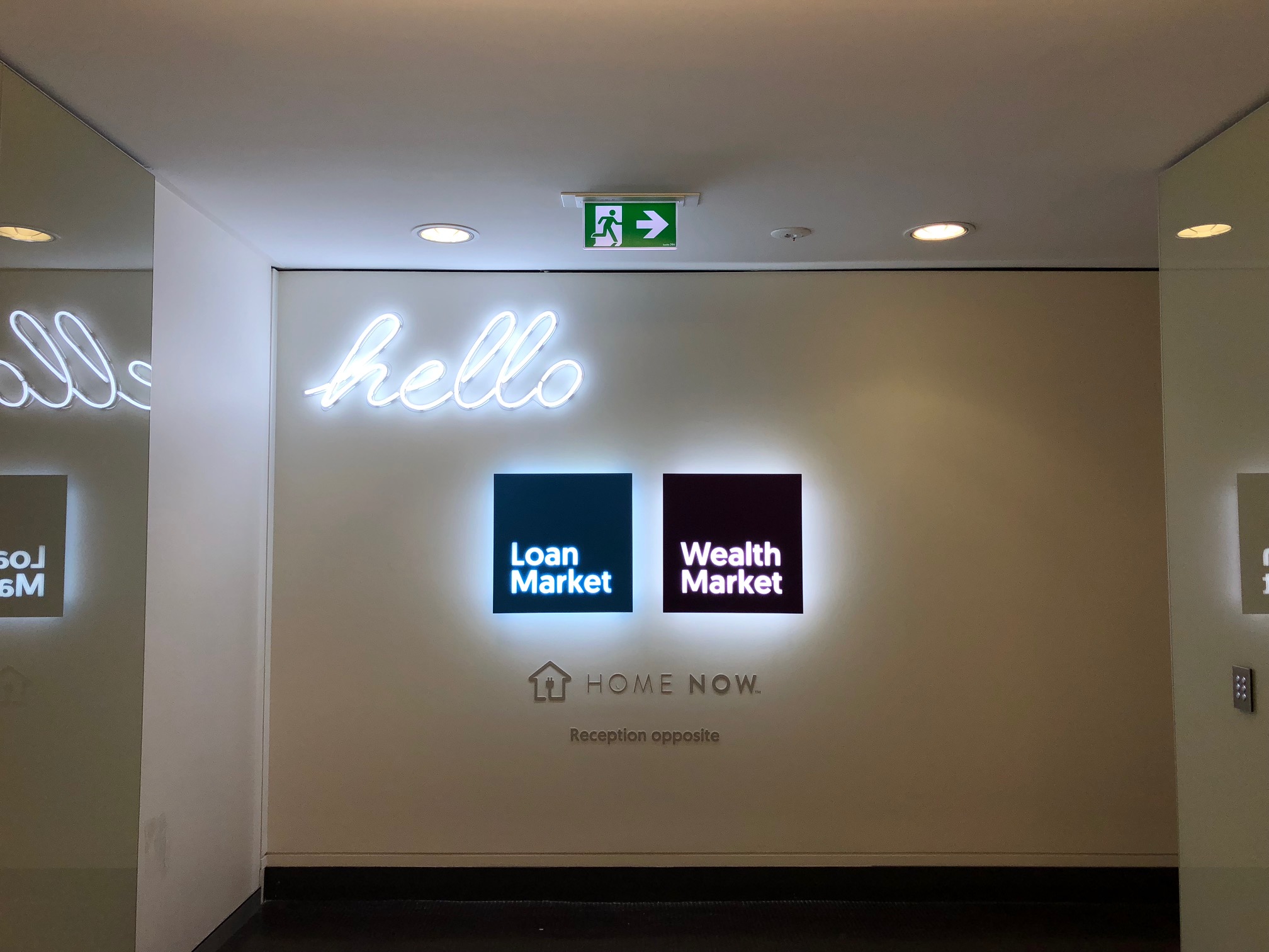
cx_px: 634
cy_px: 476
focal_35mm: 29
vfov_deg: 48.2
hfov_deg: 61.7
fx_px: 1063
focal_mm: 3.99
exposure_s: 1/114
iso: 20
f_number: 1.8
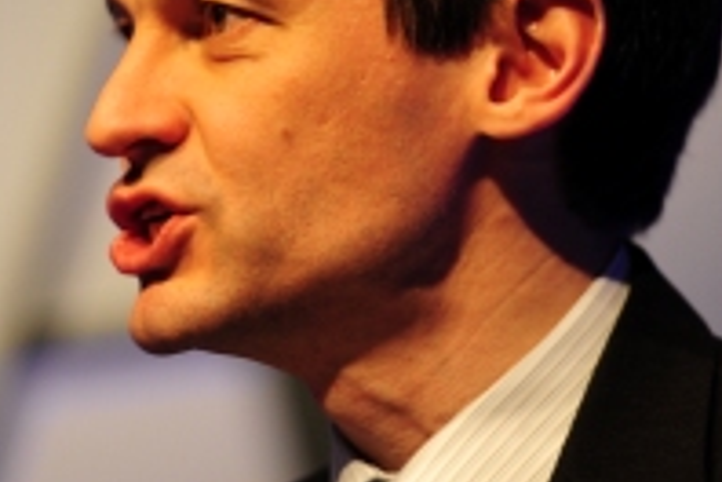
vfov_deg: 3.5
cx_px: 348
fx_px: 7961
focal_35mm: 397
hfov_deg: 5.2
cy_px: 51
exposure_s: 1/1250
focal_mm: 200
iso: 1600
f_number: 2.8
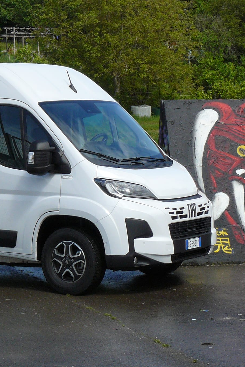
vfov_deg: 17.4
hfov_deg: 11.7
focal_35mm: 117
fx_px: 1194
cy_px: 111
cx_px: 46
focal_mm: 10.1
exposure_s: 1/400
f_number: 5.6
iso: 100
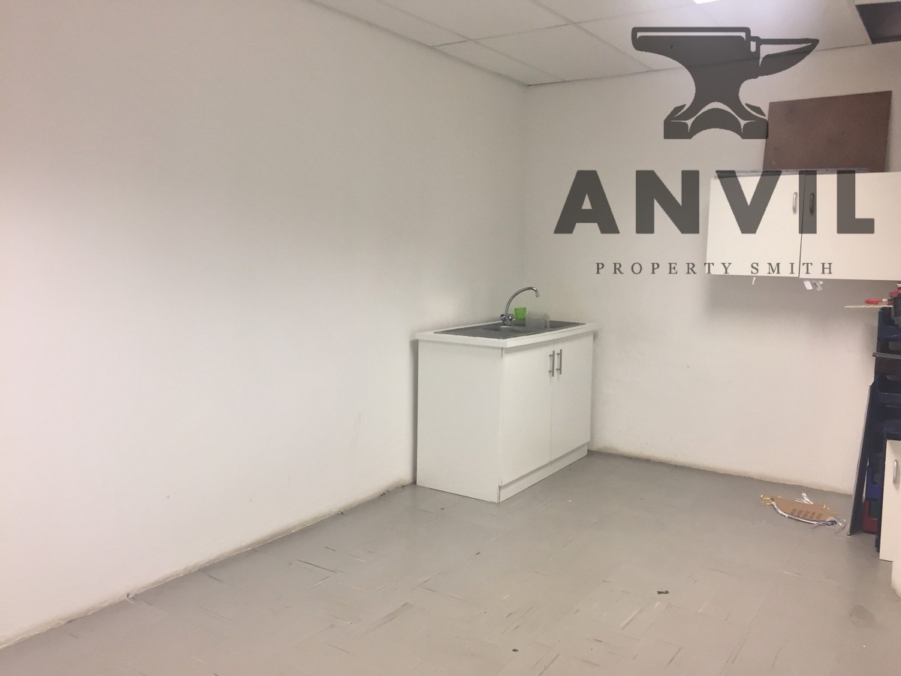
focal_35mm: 29
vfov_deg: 48.2
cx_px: 450
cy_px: 338
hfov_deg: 61.7
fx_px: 755
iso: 40
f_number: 2.2
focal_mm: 4.15
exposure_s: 1/33
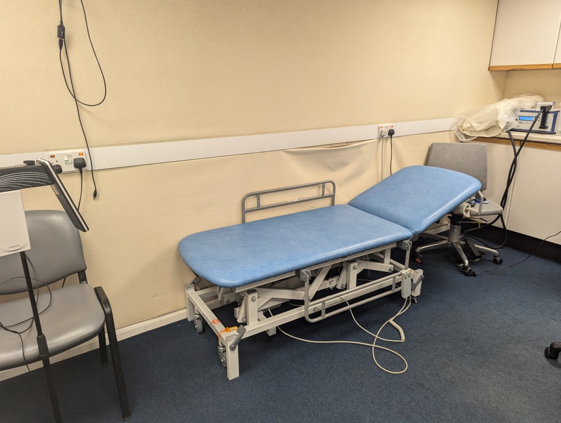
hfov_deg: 71.5
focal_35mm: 24
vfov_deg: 56.9
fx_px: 390
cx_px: 280
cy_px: 212
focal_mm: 6.81
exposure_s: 1/124
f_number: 1.85
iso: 350
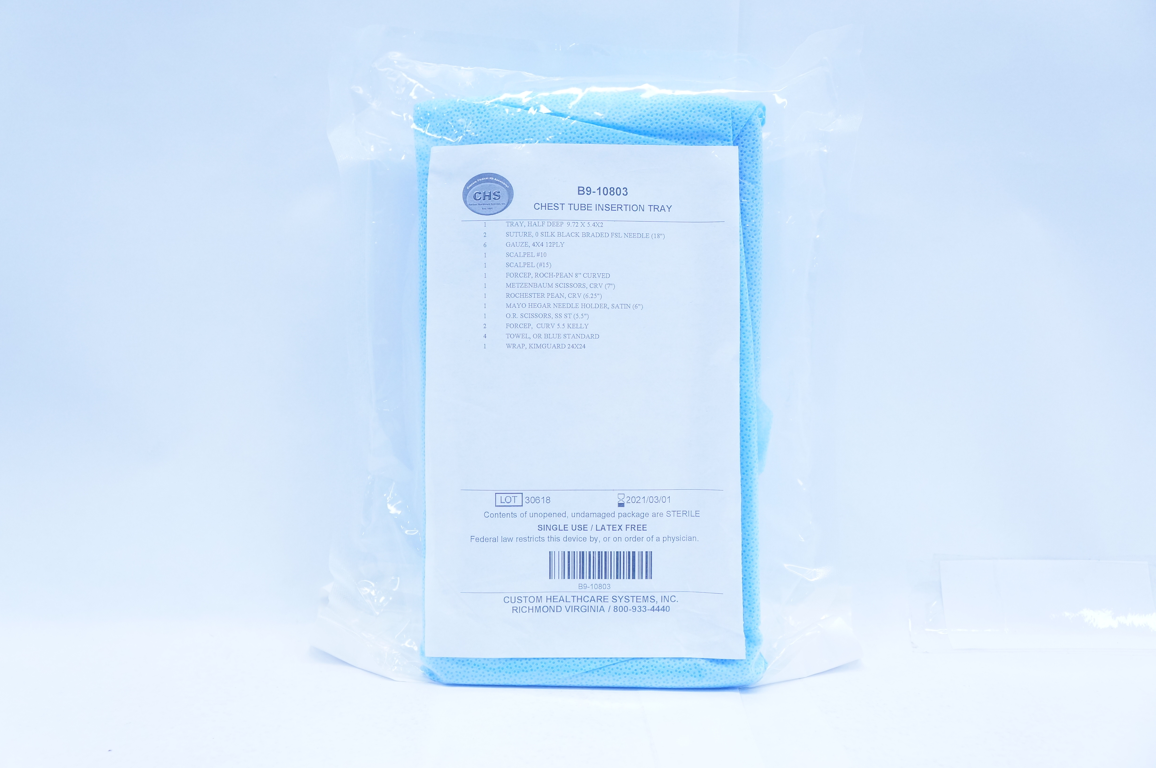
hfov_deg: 49.6
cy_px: 384
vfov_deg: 34.1
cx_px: 578
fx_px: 1251
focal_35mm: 39
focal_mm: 26
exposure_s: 1/200
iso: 800
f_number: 4.5
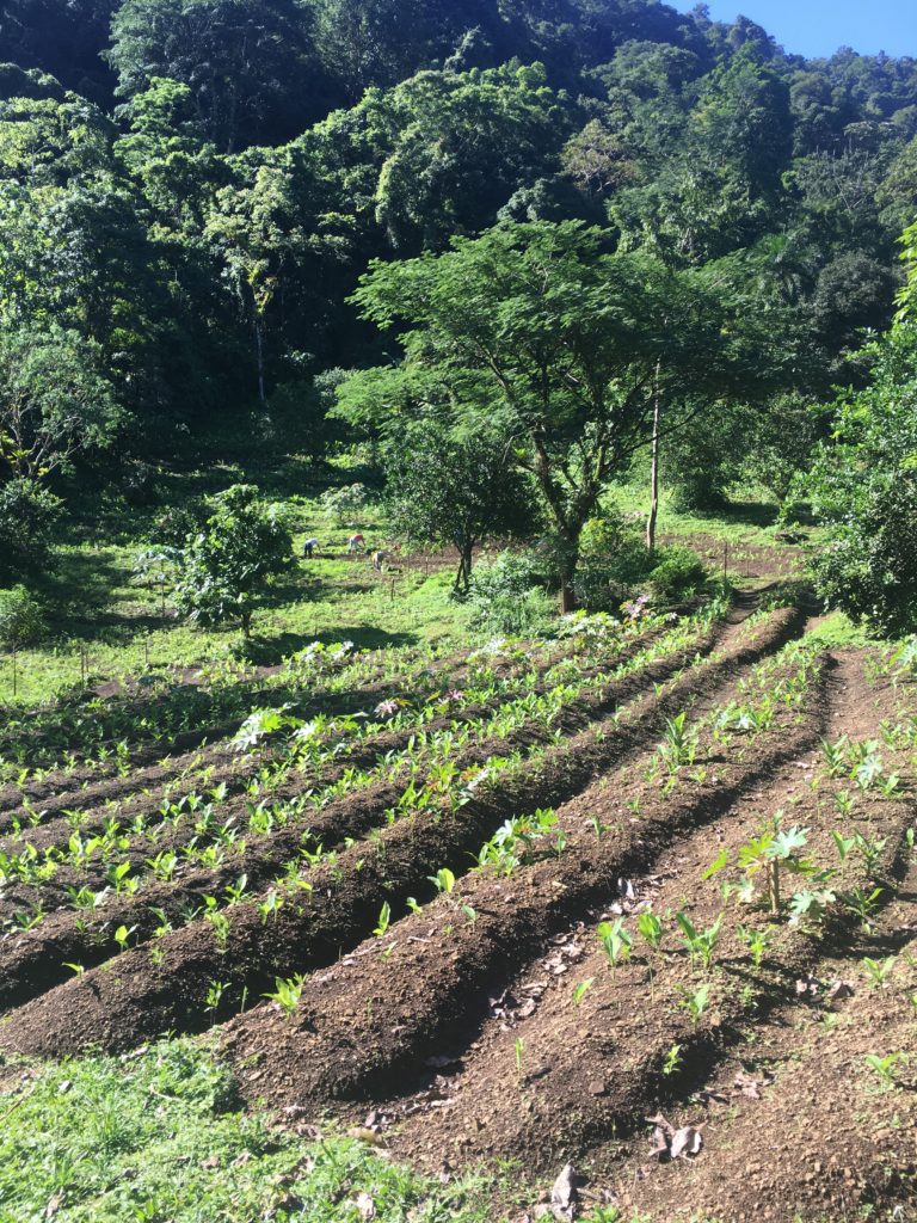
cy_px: 612
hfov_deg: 48.2
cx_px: 458
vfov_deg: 61.7
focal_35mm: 29
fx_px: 1024
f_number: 2.2
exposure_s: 1/379
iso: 25
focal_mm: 4.15
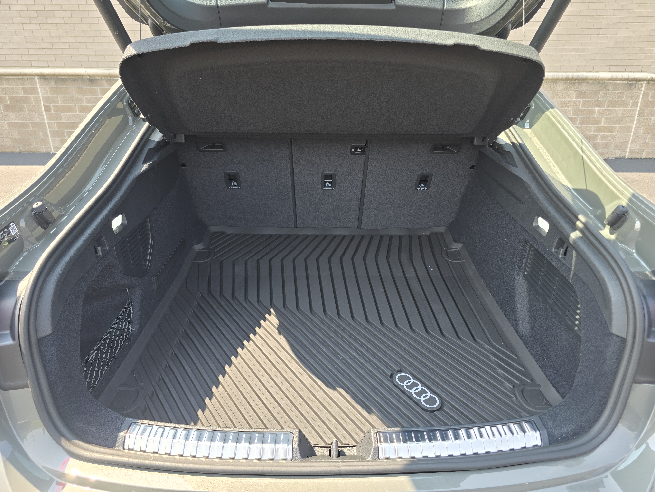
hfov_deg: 73.9
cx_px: 328
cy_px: 246
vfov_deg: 58.9
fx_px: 435
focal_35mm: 23
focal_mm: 6.3
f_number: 1.7
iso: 20
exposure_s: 1/180
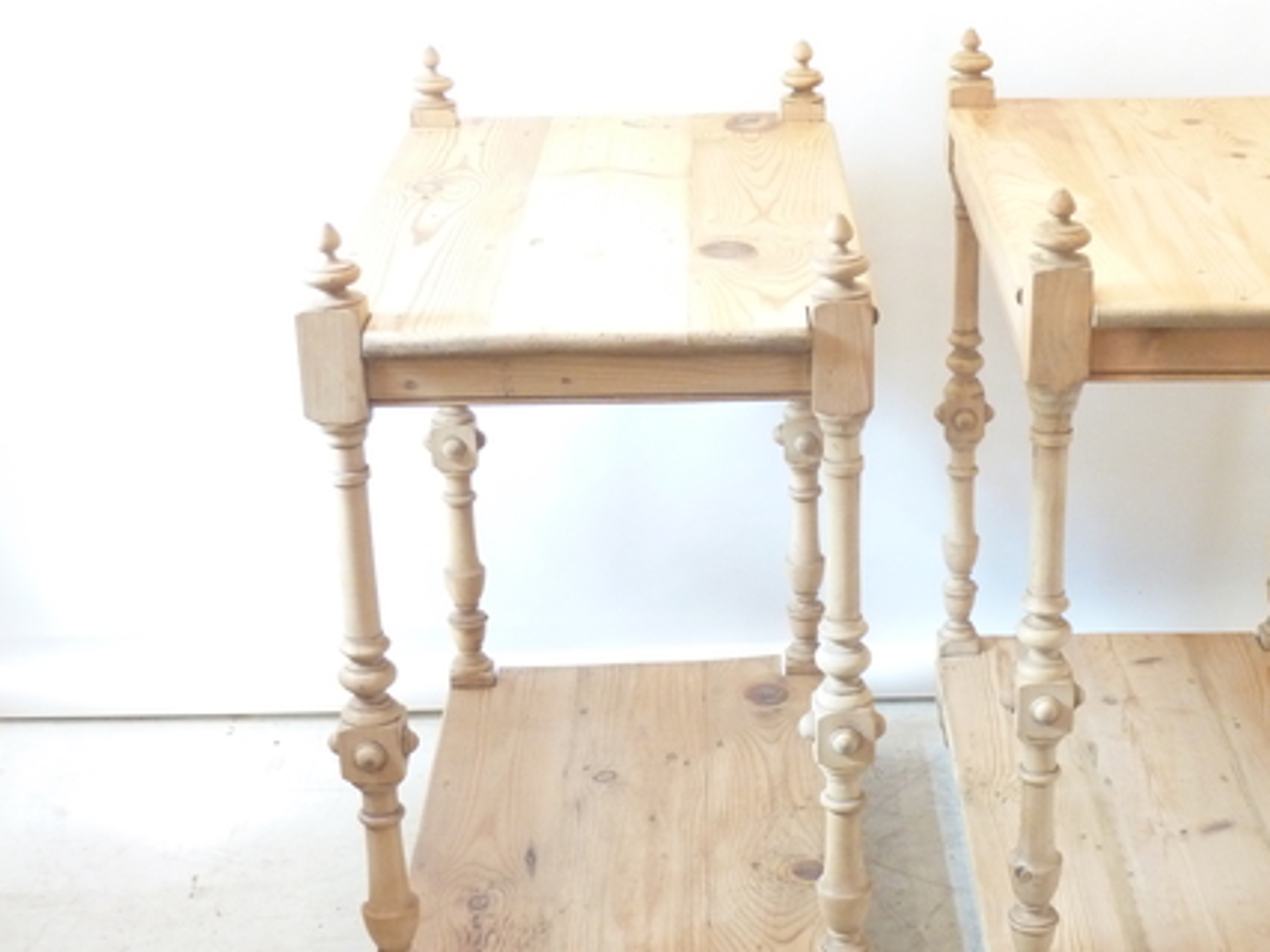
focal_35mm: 59
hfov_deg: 32.5
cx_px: 833
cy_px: 571
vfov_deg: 24.8
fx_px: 2164
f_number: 3.7
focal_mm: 6.9
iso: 400
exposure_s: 1/10
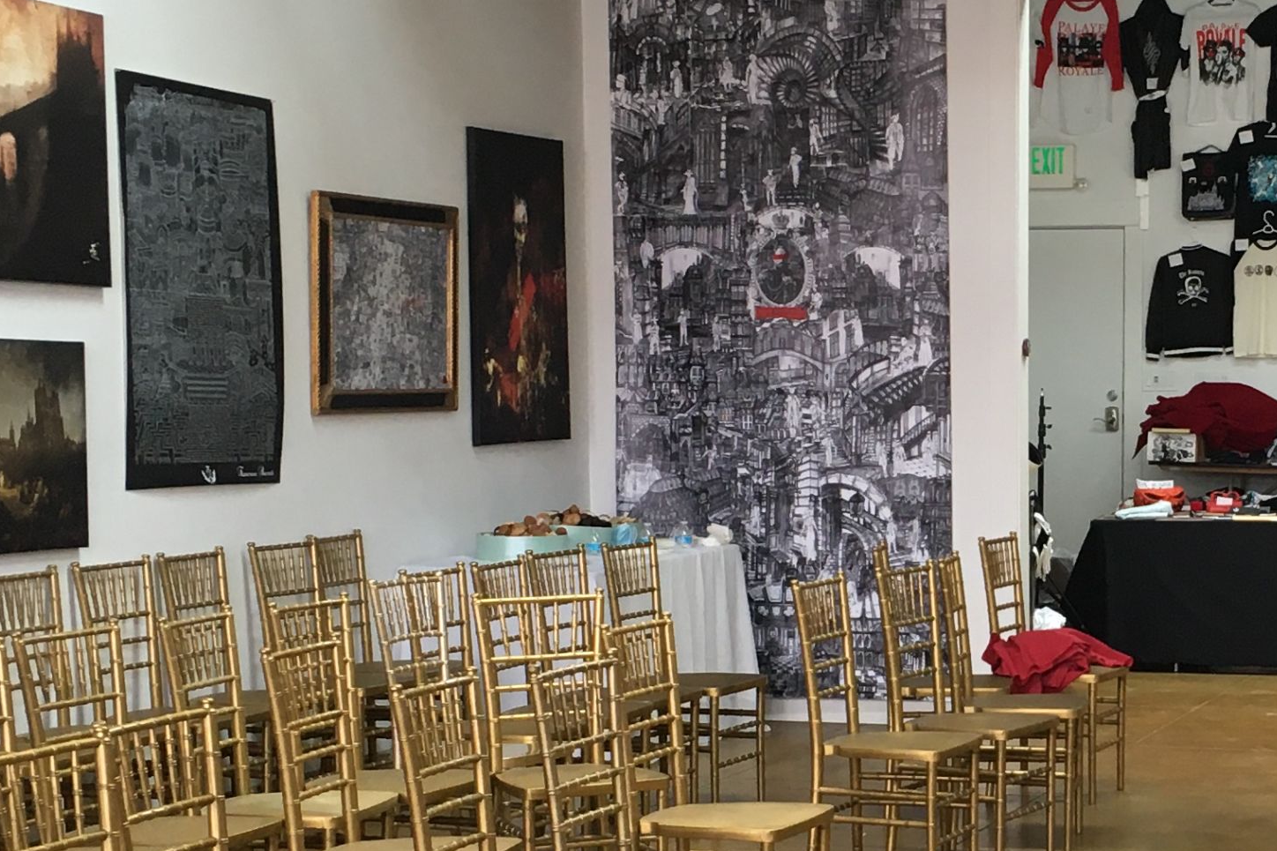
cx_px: 1112
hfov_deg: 24.7
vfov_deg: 17.0
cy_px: 635
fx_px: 2837
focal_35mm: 80
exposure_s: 1/30
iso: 50
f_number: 2.2
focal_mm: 4.15
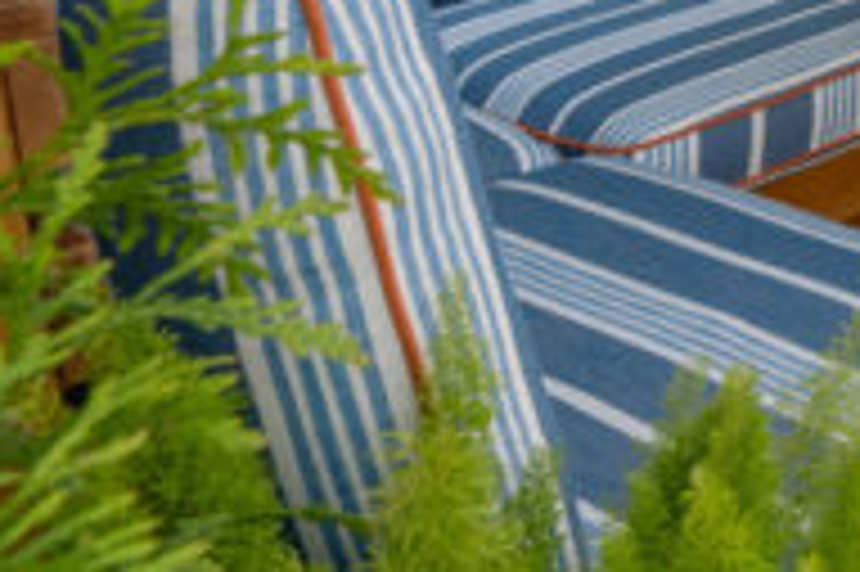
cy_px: -619
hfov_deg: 17.0
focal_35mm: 75
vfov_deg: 14.6
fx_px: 1790
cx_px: 1855
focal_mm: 14
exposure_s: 1/125
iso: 400
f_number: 10
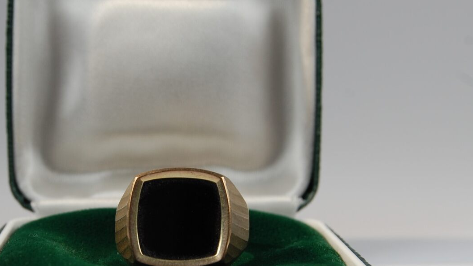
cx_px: 163
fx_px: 1078
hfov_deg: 24.6
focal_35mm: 86
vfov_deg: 14.0
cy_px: 180
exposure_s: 1/160
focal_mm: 34
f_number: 6.3
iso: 200
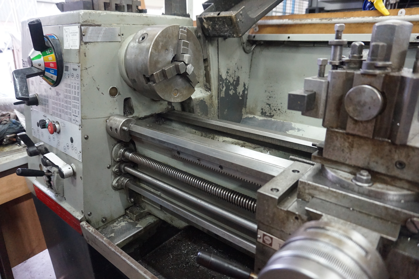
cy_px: 140
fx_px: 279
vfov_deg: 53.1
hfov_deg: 73.8
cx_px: 210
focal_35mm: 24
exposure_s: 1/80
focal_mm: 16
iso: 3200
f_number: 3.5
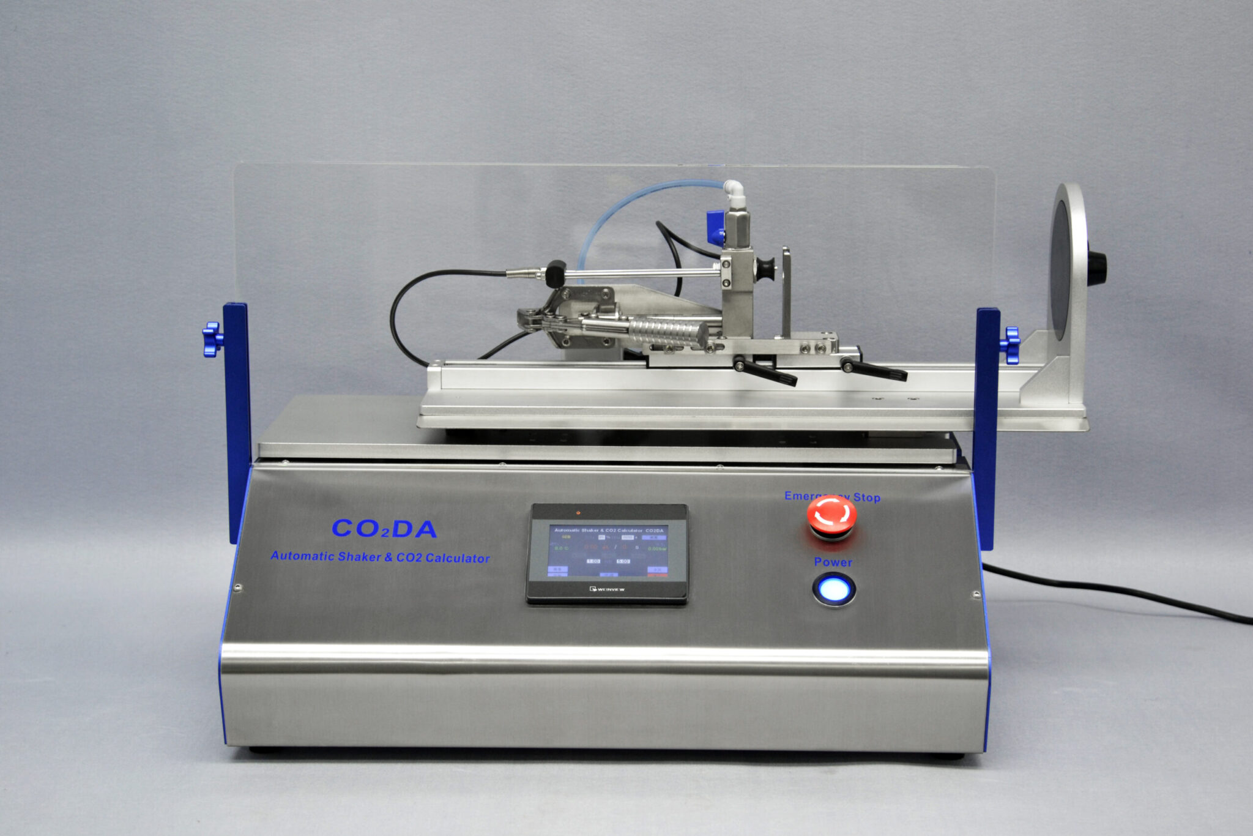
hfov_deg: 28.1
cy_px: 418
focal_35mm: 72
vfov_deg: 18.9
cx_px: 626
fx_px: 2506
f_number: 4.2
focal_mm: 48
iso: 400
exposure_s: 1/40
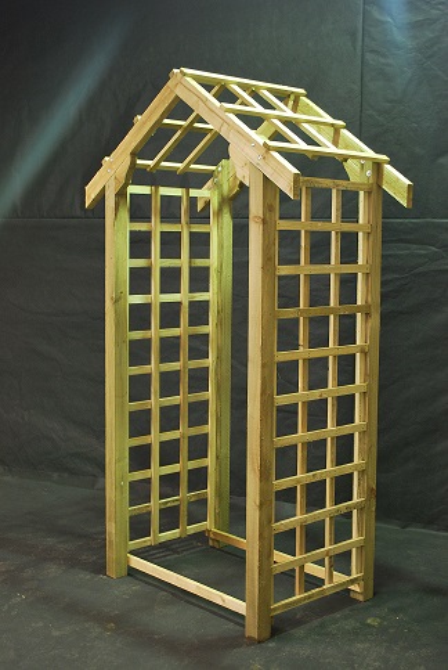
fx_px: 893
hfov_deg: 28.2
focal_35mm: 48
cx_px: 224
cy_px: 335
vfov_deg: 41.1
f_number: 4.8
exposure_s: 1/3
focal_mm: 32
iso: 400
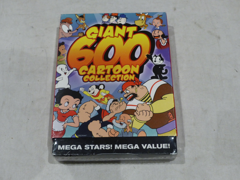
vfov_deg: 29.1
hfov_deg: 38.2
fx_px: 347
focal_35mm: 50
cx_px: 120
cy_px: 90
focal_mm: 9.1
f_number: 2.8
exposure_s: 1/60
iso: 250
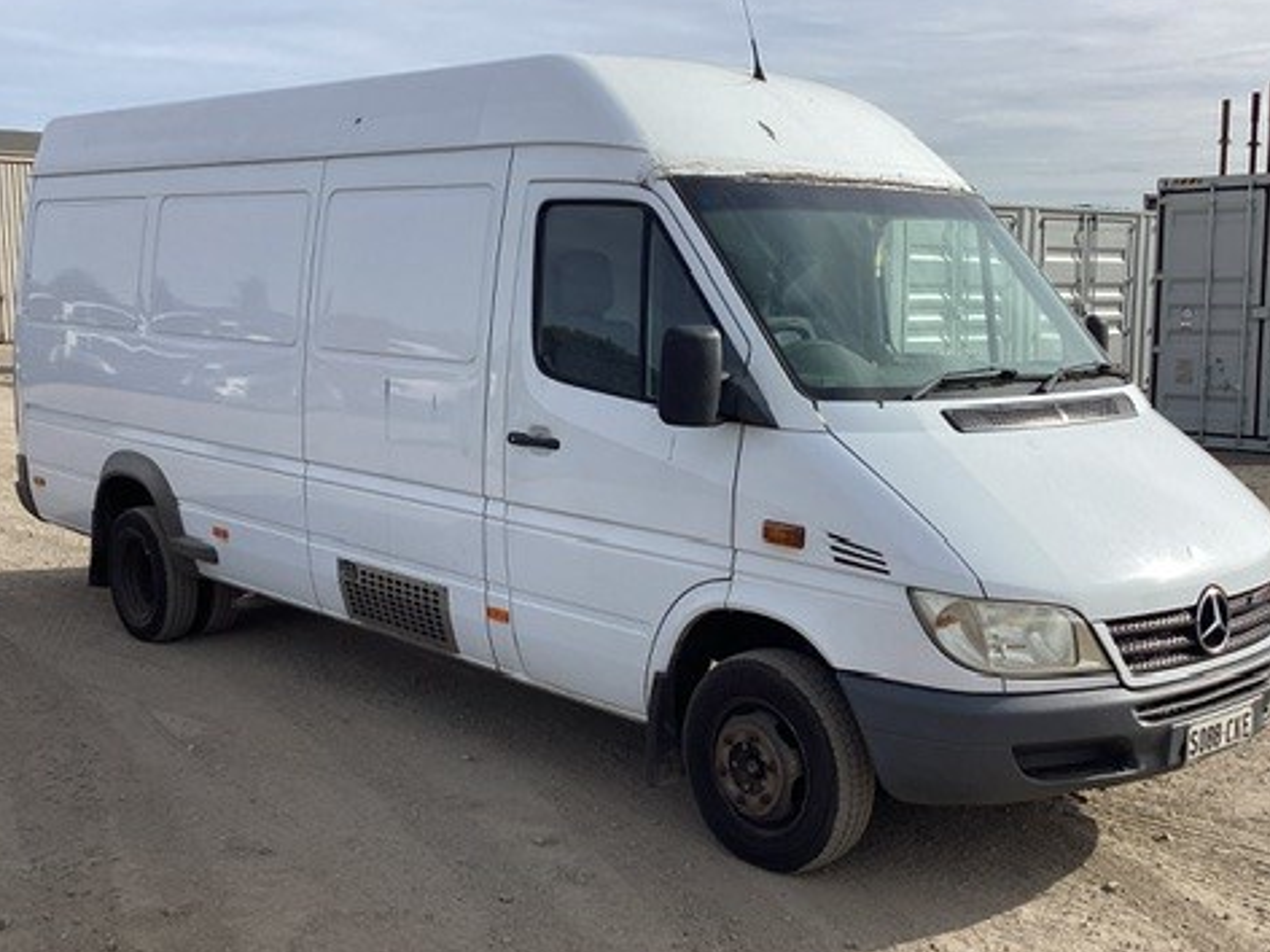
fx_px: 1541
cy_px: 522
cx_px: 638
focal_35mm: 42
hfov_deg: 44.8
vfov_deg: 34.3
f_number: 2.4
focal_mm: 3.3
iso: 25
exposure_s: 1/1508
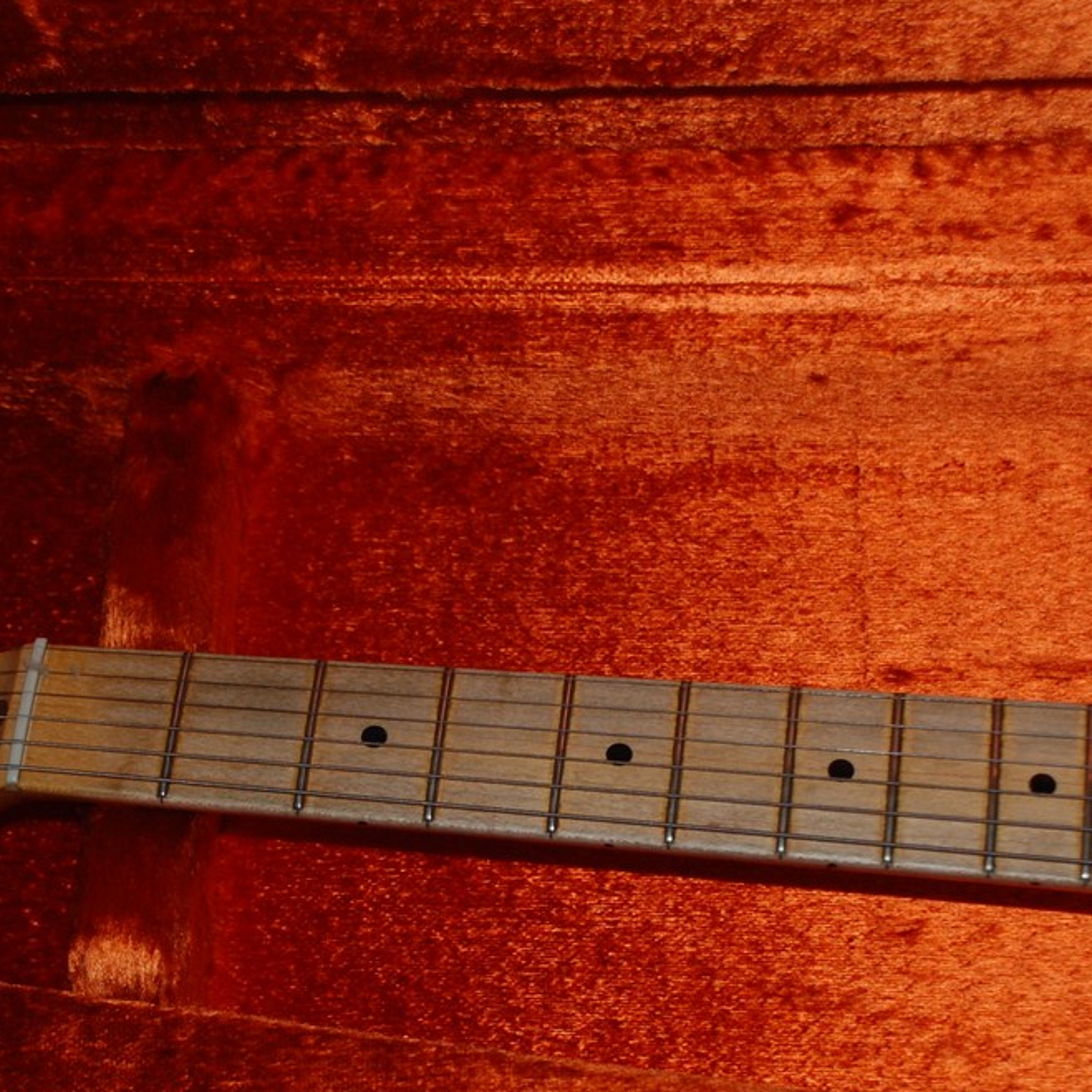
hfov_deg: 18.1
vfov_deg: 18.0
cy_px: 851
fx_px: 3427
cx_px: 532
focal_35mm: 96
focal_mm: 31
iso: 200
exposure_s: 1/60
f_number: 4.2
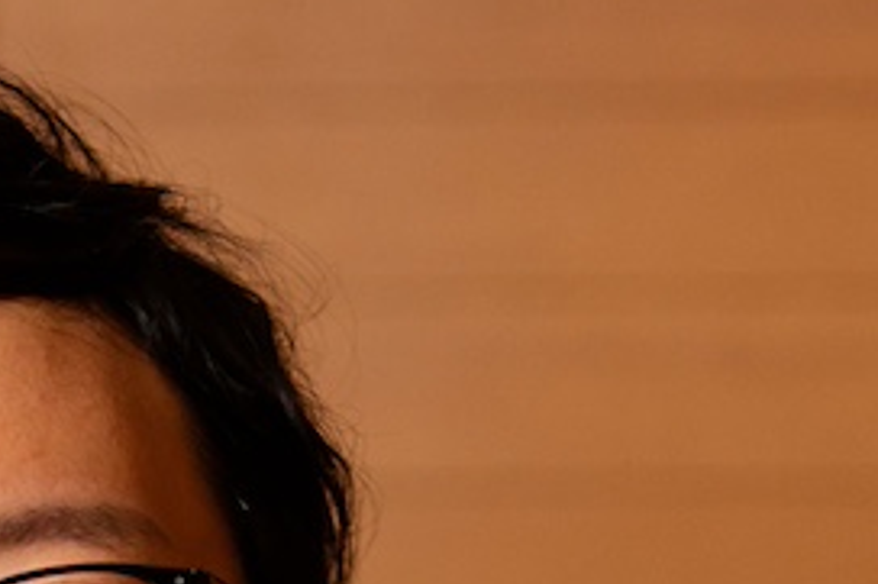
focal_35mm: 530
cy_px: 1428
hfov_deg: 3.9
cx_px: 52
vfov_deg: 2.6
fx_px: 12918
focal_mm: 90
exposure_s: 1/125
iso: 500
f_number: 3.5
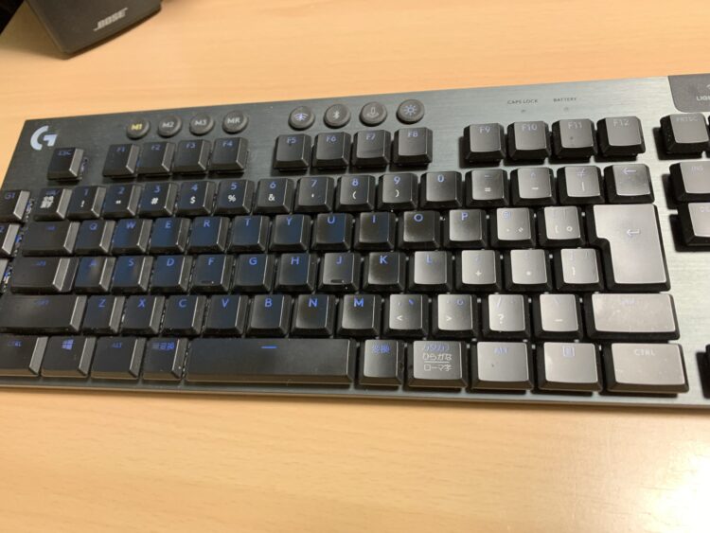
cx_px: 355
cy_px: 266
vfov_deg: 53.1
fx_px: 533
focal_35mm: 26
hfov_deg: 67.3
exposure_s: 1/30
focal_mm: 4.25
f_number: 1.8
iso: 500
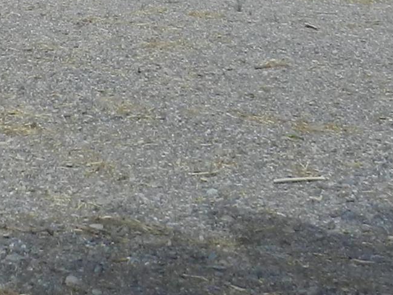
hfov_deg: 17.4
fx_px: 1237
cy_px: -288
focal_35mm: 109
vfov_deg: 12.1
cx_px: -54
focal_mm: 4
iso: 160
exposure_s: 1/800
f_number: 4.5
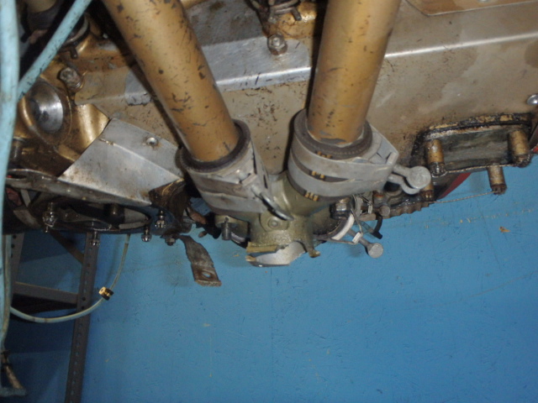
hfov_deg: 63.4
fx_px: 435
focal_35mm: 28
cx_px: 269
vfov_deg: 49.7
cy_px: 202
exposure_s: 1/30
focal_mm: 5
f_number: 3.9
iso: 400
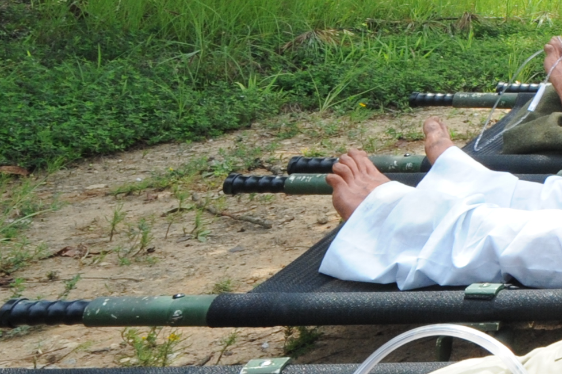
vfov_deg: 19.4
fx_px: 952
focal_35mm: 61
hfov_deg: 18.5
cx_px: 1157
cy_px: -188
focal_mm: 14
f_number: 16
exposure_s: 1/250
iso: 1000
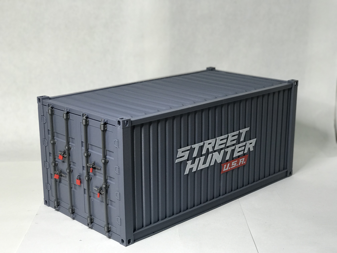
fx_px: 555
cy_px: 126
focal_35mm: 57
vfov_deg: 25.7
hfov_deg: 33.8
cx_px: 168
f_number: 2.8
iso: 25
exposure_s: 1/50
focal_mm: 6.6
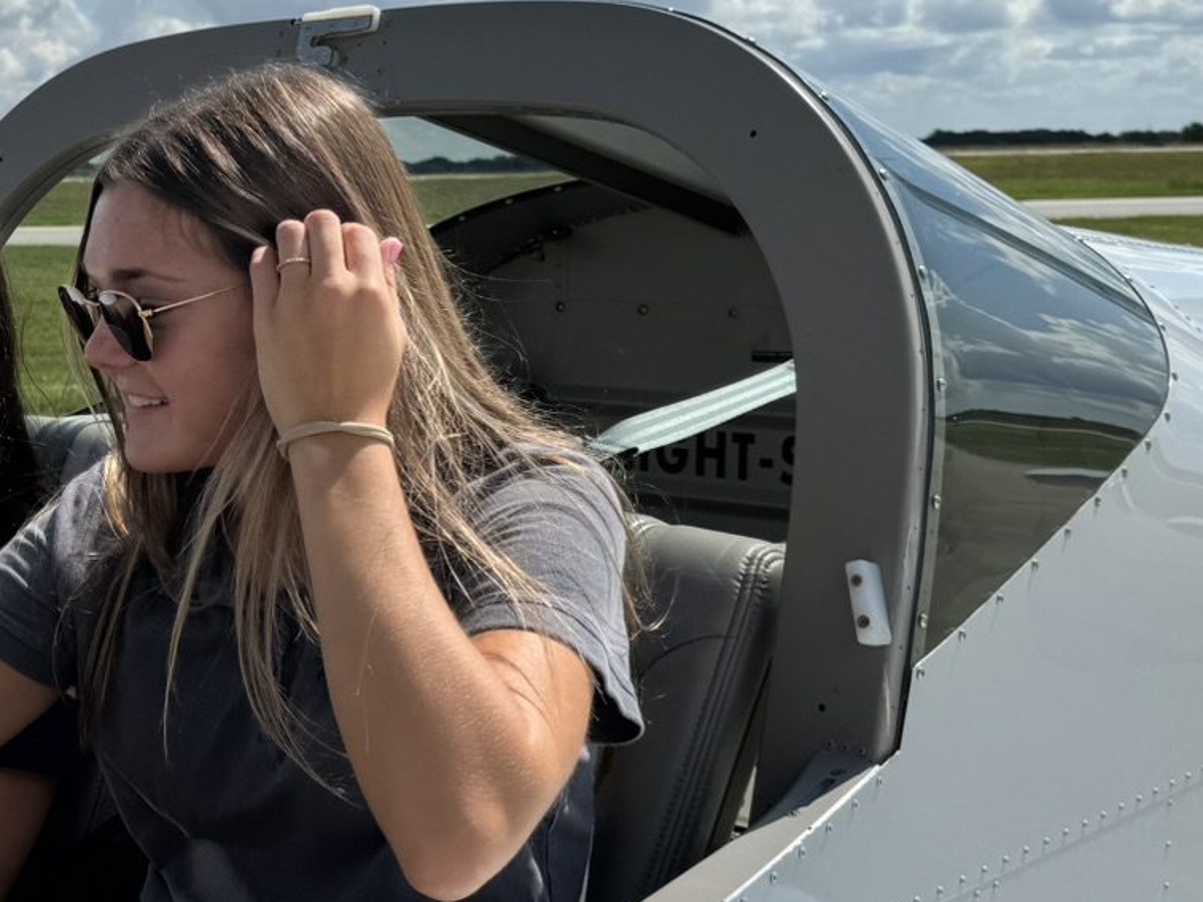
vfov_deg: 22.6
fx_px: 2259
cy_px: 390
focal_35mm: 65
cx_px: 37
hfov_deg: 28.2
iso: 80
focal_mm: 6.76
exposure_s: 1/9009
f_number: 1.78
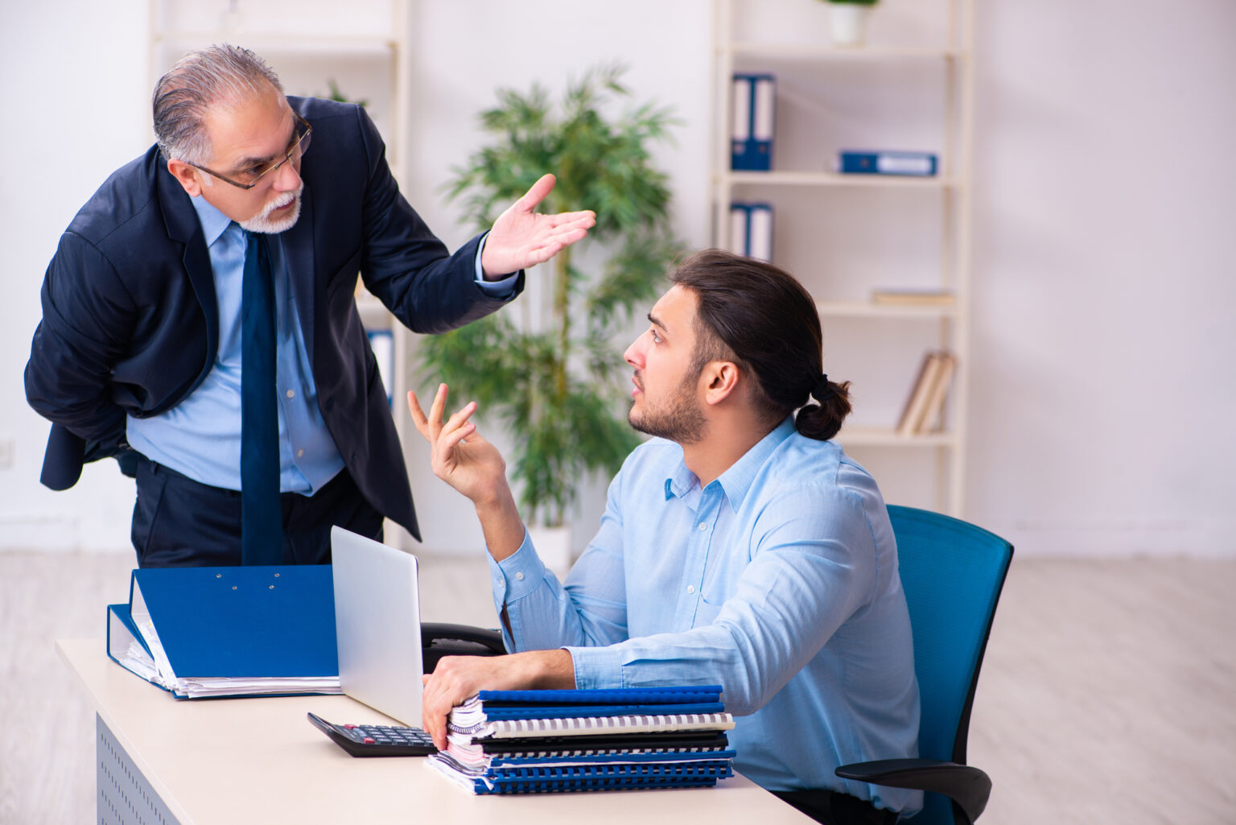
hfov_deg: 19.5
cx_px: 618
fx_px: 3606
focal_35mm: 105
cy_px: 412
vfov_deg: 13.0
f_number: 5
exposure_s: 1/100
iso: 100
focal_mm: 105
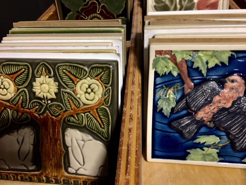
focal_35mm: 29
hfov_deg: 61.7
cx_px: 123
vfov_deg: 48.2
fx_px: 206
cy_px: 92
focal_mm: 4.15
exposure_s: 1/30
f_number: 2.2
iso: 50
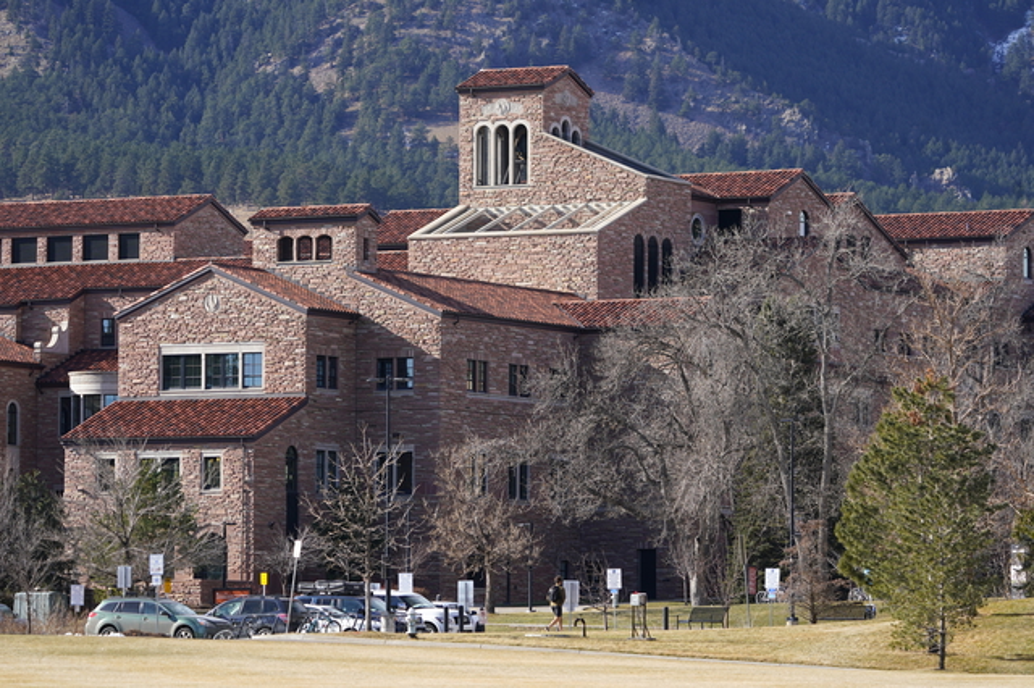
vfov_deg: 6.5
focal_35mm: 211
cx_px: 517
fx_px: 6057
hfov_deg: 9.8
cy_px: 344
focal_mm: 211
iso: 200
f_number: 5.6
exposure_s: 1/500
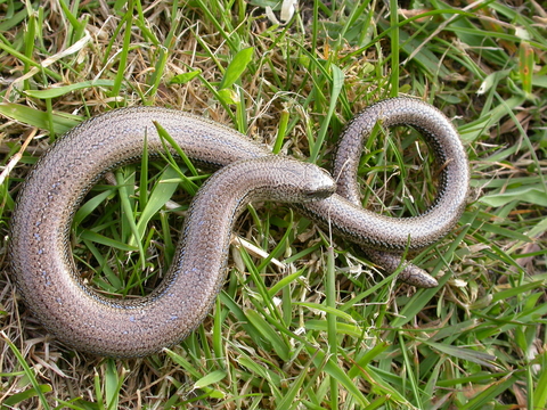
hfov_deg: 32.7
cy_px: 205
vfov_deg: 24.8
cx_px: 274
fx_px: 932
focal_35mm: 59
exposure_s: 1/82.4
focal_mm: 12.2
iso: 100
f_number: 4.9
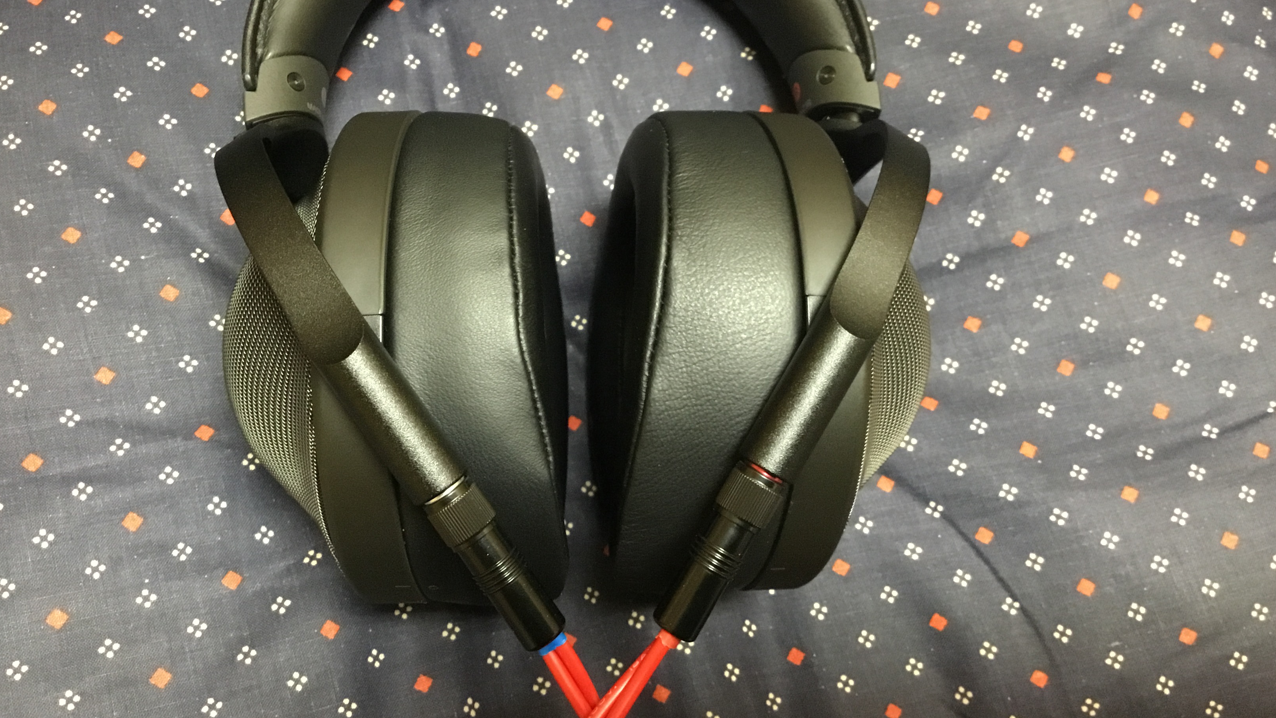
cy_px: 325
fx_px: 1150
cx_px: 638
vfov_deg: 34.6
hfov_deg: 58.0
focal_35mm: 34
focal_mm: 3.3
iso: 500
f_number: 2.4
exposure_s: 1/15
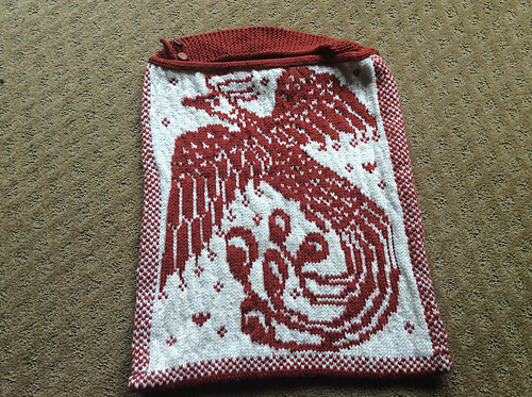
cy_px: 198
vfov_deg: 44.0
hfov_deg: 56.9
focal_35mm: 32
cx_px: 266
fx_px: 491
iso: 40
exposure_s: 1/60
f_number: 2.4
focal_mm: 3.3
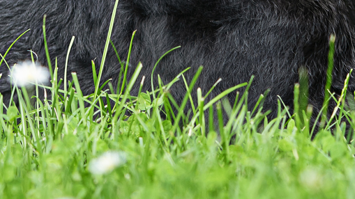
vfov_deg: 3.1
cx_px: 85
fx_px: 3698
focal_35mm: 393
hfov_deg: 5.5
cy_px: -204
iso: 200
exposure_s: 1/160
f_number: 3.5
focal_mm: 90
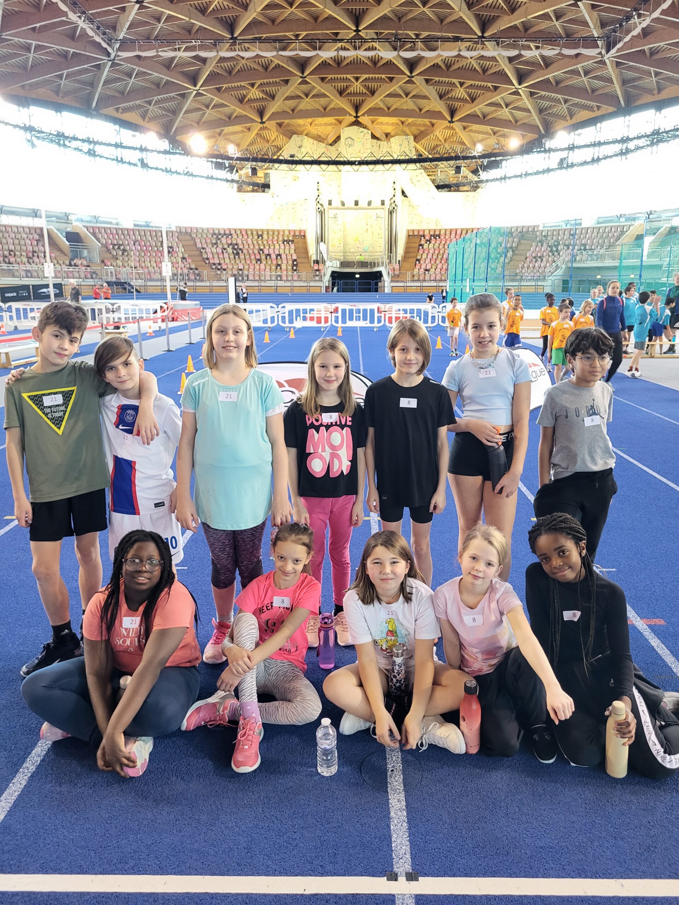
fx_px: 680
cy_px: 452
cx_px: 340
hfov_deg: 53.1
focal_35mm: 26
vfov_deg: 67.3
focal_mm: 5.4
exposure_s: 1/50
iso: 640
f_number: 1.8
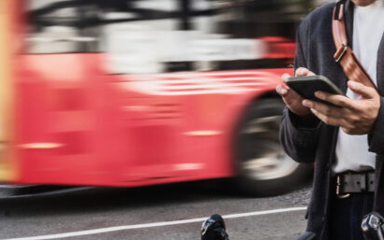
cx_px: 201
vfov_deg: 14.6
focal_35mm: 89
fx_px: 932
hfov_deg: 23.3
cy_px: 55
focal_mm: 35
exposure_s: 1/20
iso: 100
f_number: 16
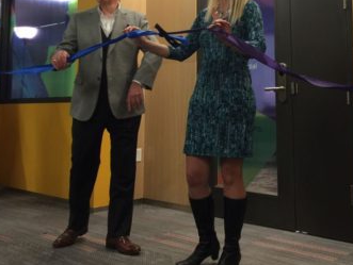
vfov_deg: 29.0
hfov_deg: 38.7
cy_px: 49
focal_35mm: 49
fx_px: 500
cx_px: 218
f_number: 2.2
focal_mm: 4.15
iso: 50
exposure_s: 1/15
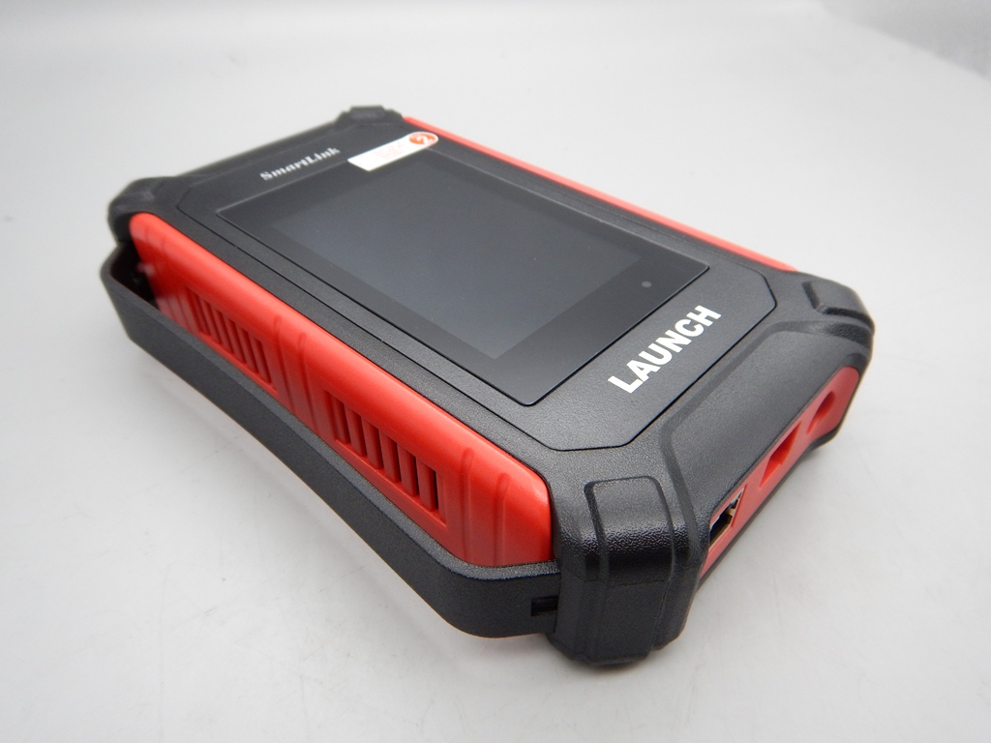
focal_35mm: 24
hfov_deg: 71.6
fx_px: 687
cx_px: 496
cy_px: 372
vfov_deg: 56.8
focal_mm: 4.3
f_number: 2.8
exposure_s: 1/80
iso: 125
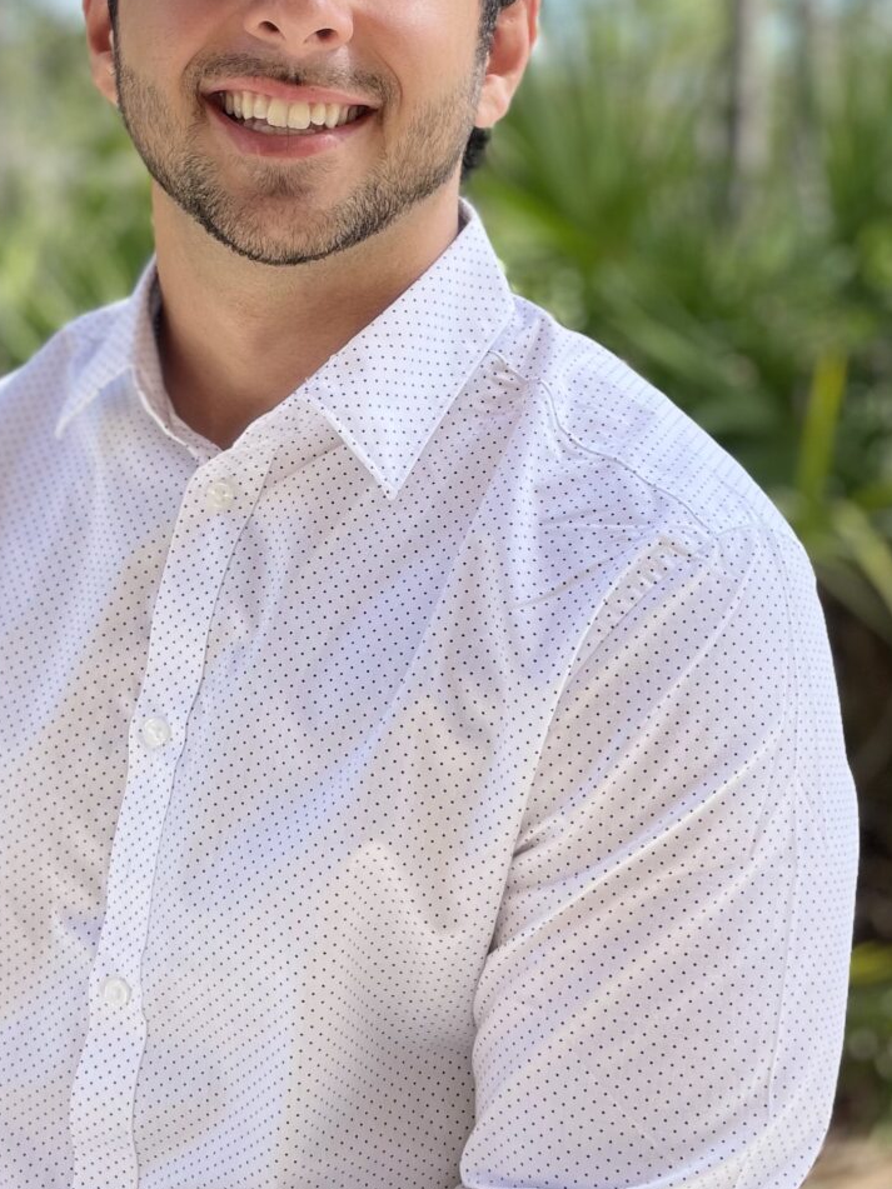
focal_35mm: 56
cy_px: 536
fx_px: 1924
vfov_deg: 34.3
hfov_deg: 26.0
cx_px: 307
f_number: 1.6
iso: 50
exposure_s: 1/1208
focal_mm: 4.2
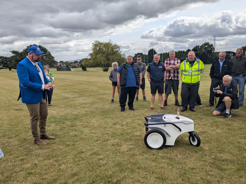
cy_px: 92
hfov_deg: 65.3
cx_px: 123
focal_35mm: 27
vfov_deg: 51.4
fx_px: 192
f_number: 1.73
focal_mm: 4.38
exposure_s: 1/3344
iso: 48
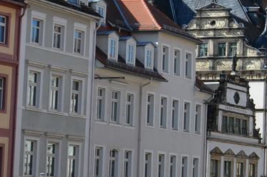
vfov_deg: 8.7
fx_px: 1162
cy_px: 56
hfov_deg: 12.0
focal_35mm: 157
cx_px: 485
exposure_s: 1/250
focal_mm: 24
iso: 100
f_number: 8
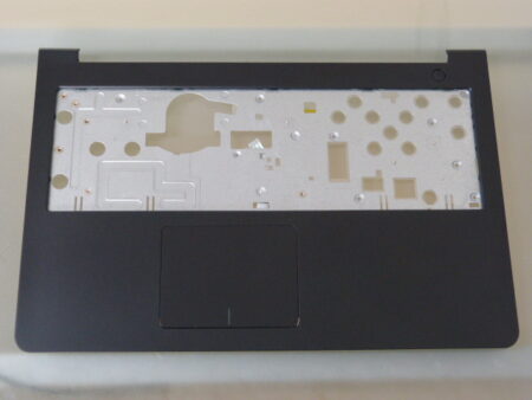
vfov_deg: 27.5
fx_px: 815
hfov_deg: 36.2
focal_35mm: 53
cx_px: 266
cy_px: 200
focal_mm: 9.4
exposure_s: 1/15
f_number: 3.2
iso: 400
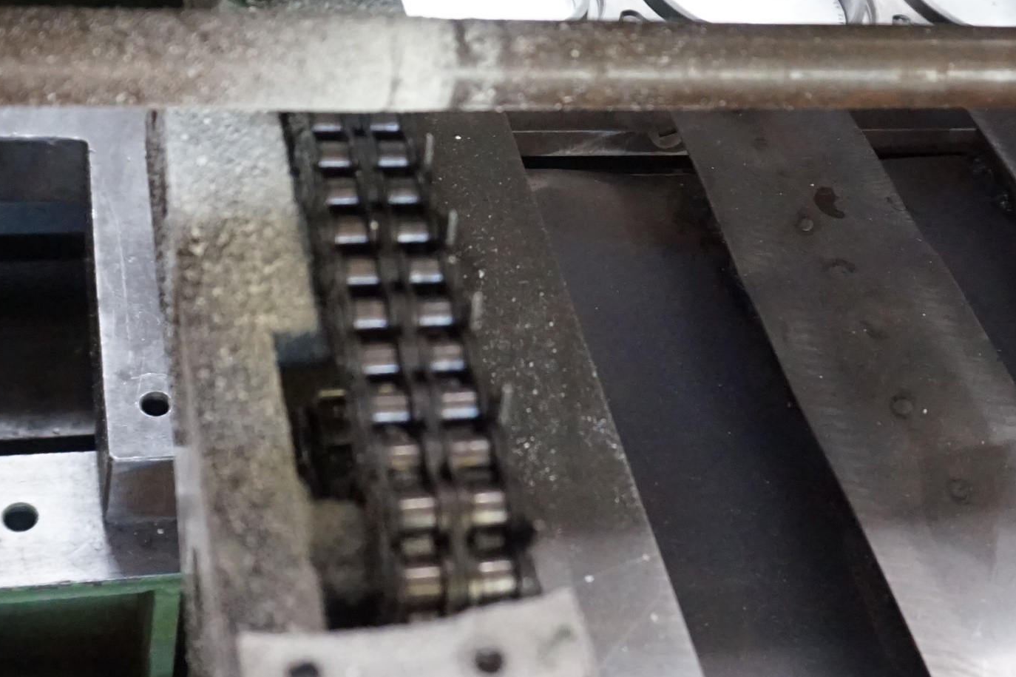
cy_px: 100
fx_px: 1608
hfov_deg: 35.1
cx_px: 512
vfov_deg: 23.3
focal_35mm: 57
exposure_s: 1/15
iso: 3200
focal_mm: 16
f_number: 3.5
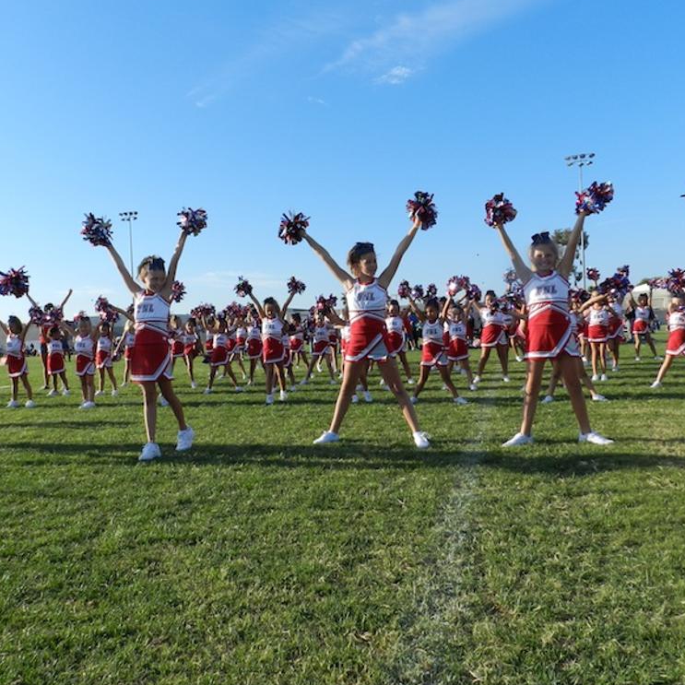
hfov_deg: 56.9
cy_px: 339
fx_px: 627
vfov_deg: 57.3
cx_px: 280
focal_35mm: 28
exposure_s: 1/800
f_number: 4
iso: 160
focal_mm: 4
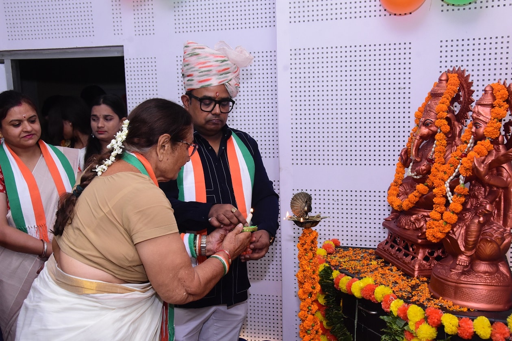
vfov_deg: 31.9
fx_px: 597
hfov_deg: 46.4
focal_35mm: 42
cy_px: 170
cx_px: 256
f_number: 8
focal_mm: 28
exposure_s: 1/125
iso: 1600
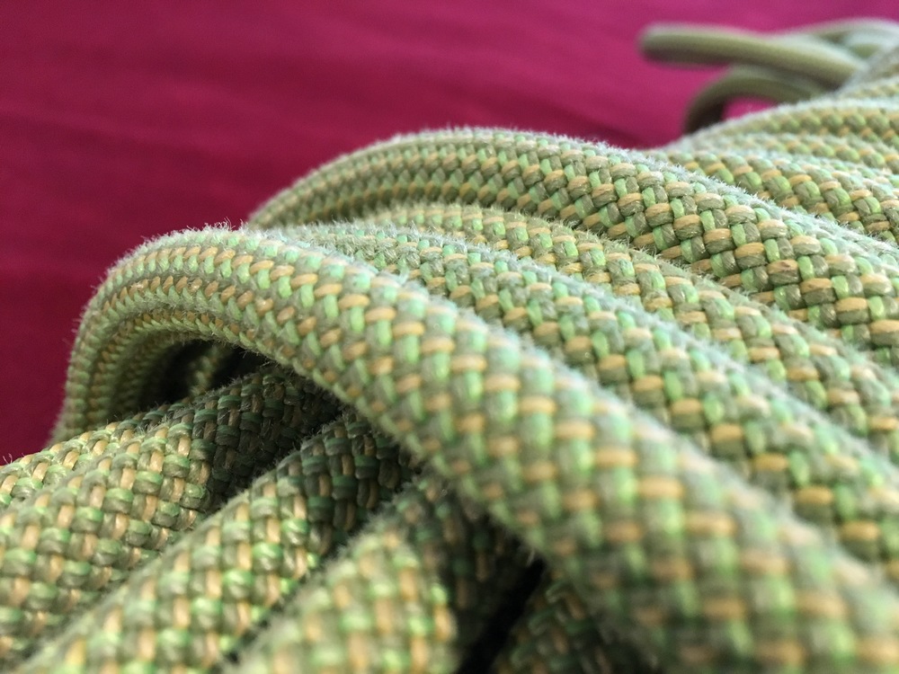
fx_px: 753
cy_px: 337
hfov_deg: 61.7
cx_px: 450
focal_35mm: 29
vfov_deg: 48.2
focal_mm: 4.15
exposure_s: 1/20
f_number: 2.2
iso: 200
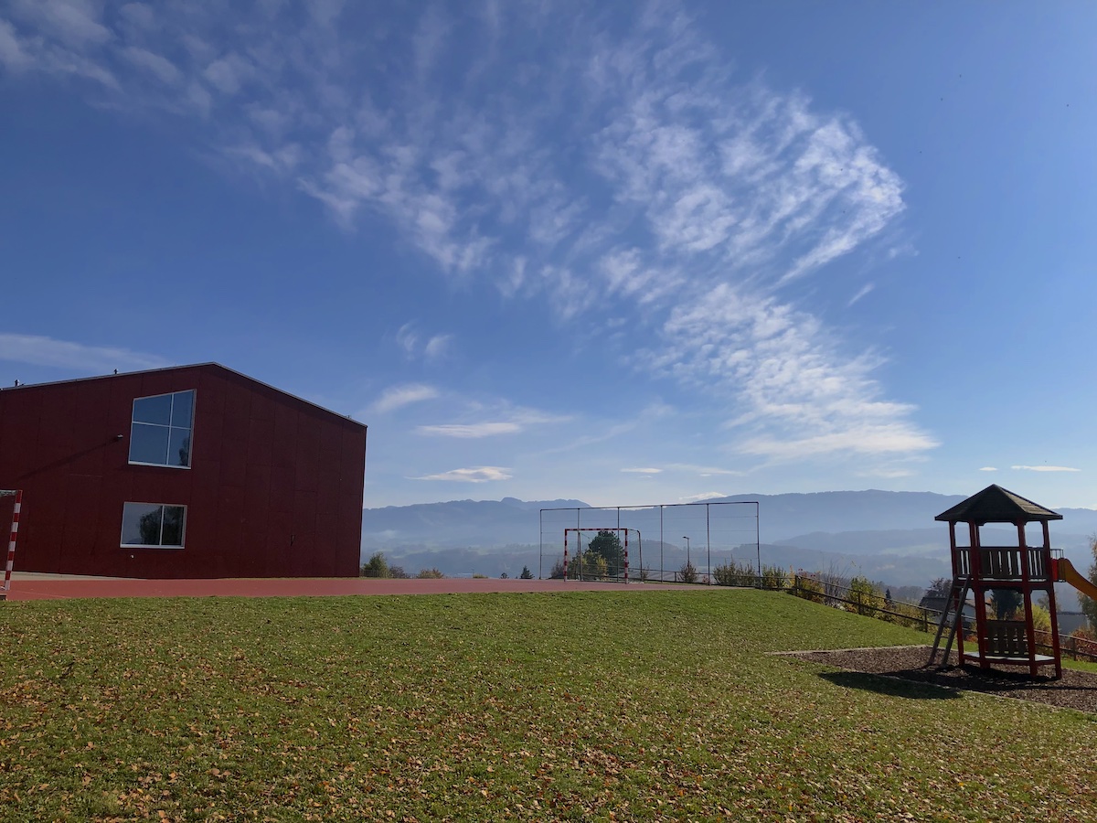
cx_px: 548
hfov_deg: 63.4
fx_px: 887
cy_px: 412
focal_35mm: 28
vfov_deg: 49.7
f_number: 1.8
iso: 25
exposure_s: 1/4808
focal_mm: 3.99
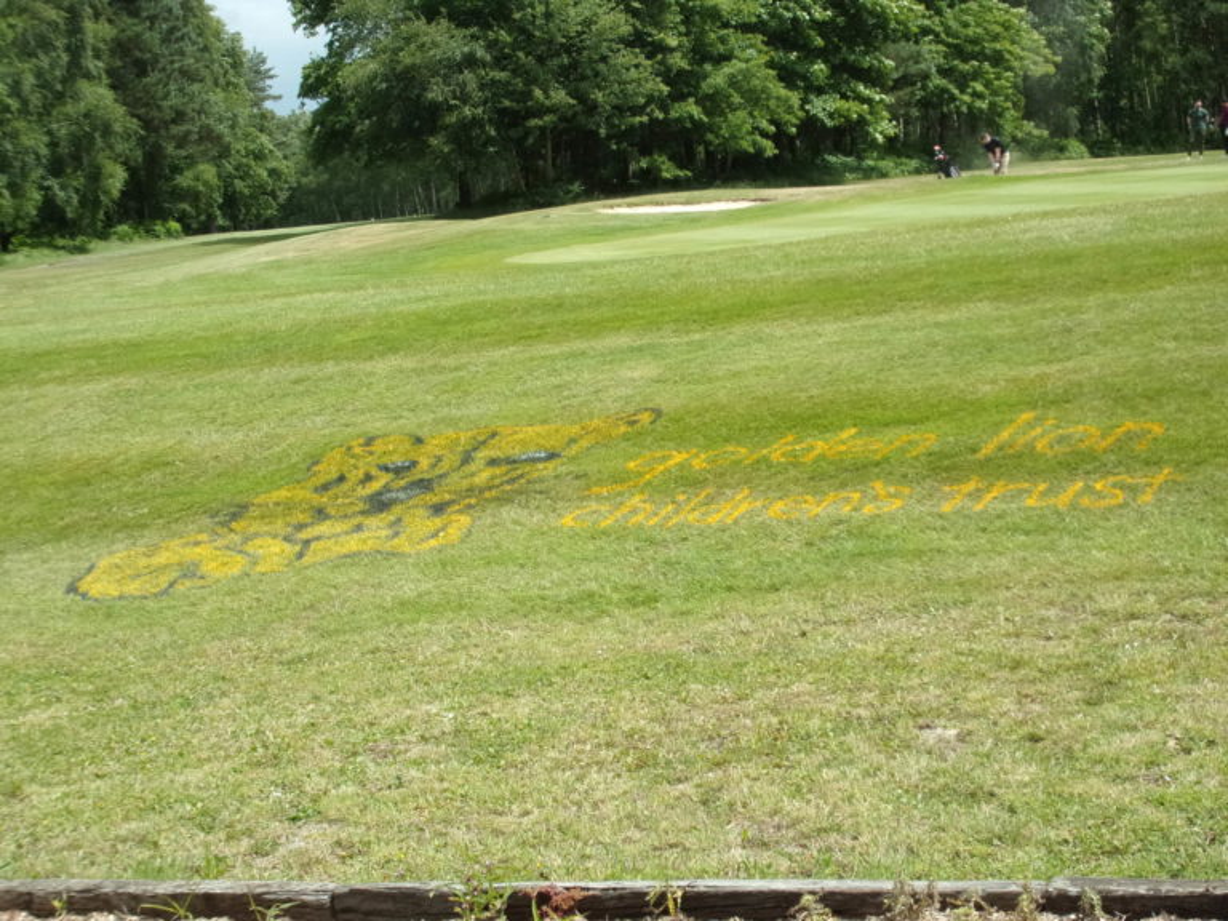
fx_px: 2270
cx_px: 614
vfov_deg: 22.9
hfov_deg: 30.3
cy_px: 460
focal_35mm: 64
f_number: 4.5
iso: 80
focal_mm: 11.5
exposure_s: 1/500
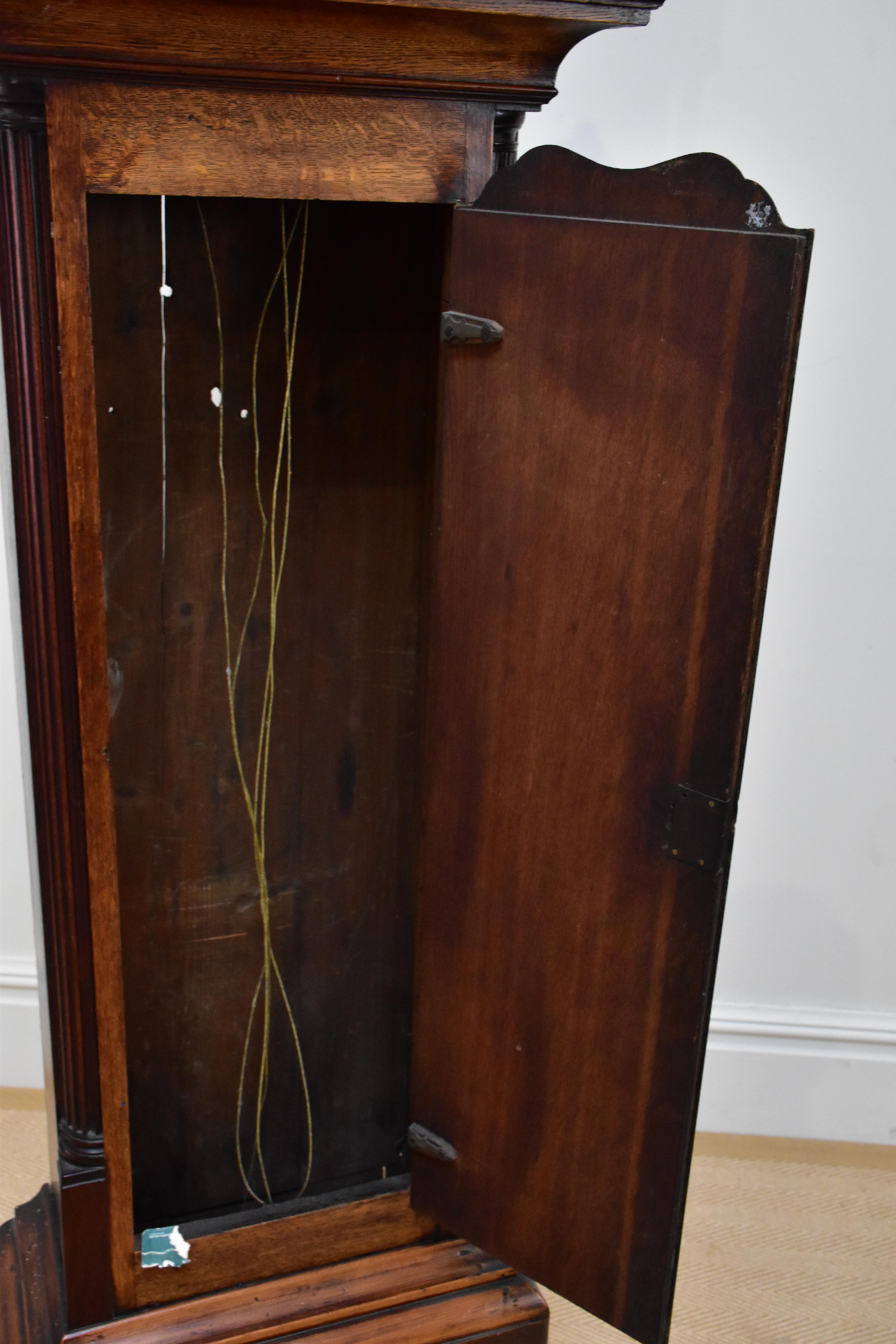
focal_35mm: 36
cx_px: 448
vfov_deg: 53.1
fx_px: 1344
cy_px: 672
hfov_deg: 36.9
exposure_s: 1/100
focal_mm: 24
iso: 4000
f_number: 8
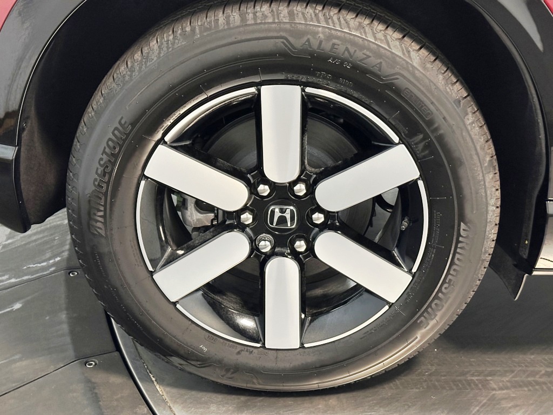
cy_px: 208
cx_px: 276
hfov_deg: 39.7
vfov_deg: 30.3
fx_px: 767
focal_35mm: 48
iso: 640
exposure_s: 1/30
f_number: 1.78
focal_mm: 6.86
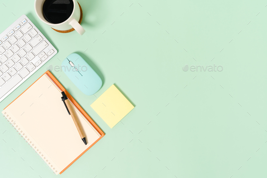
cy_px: 89
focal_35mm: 41
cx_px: 134
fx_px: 304
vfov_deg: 32.6
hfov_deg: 47.4
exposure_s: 1/3
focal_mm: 41
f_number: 8
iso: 100
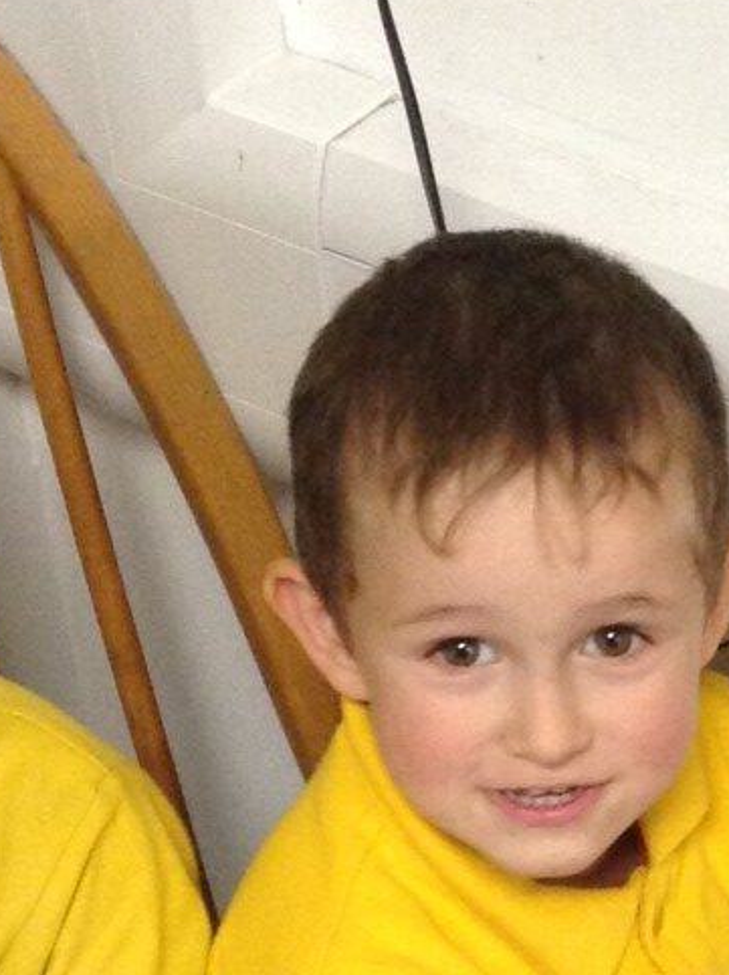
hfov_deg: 11.8
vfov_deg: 15.9
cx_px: 846
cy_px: 822
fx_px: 3461
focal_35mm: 123
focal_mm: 3.3
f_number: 2.4
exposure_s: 1/24
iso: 125
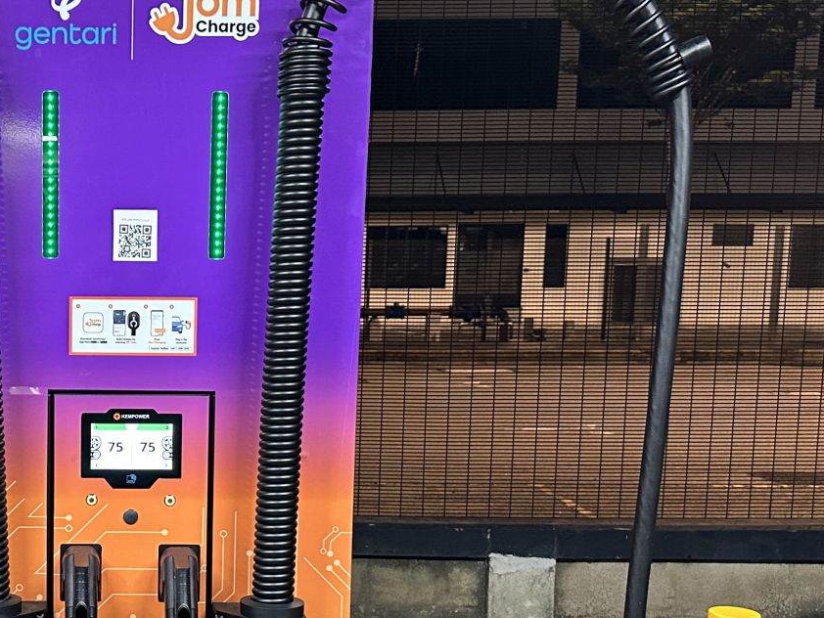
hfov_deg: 32.1
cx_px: 81
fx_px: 1357
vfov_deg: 25.4
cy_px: 467
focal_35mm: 57
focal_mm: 6.86
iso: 400
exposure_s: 1/50
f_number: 1.78
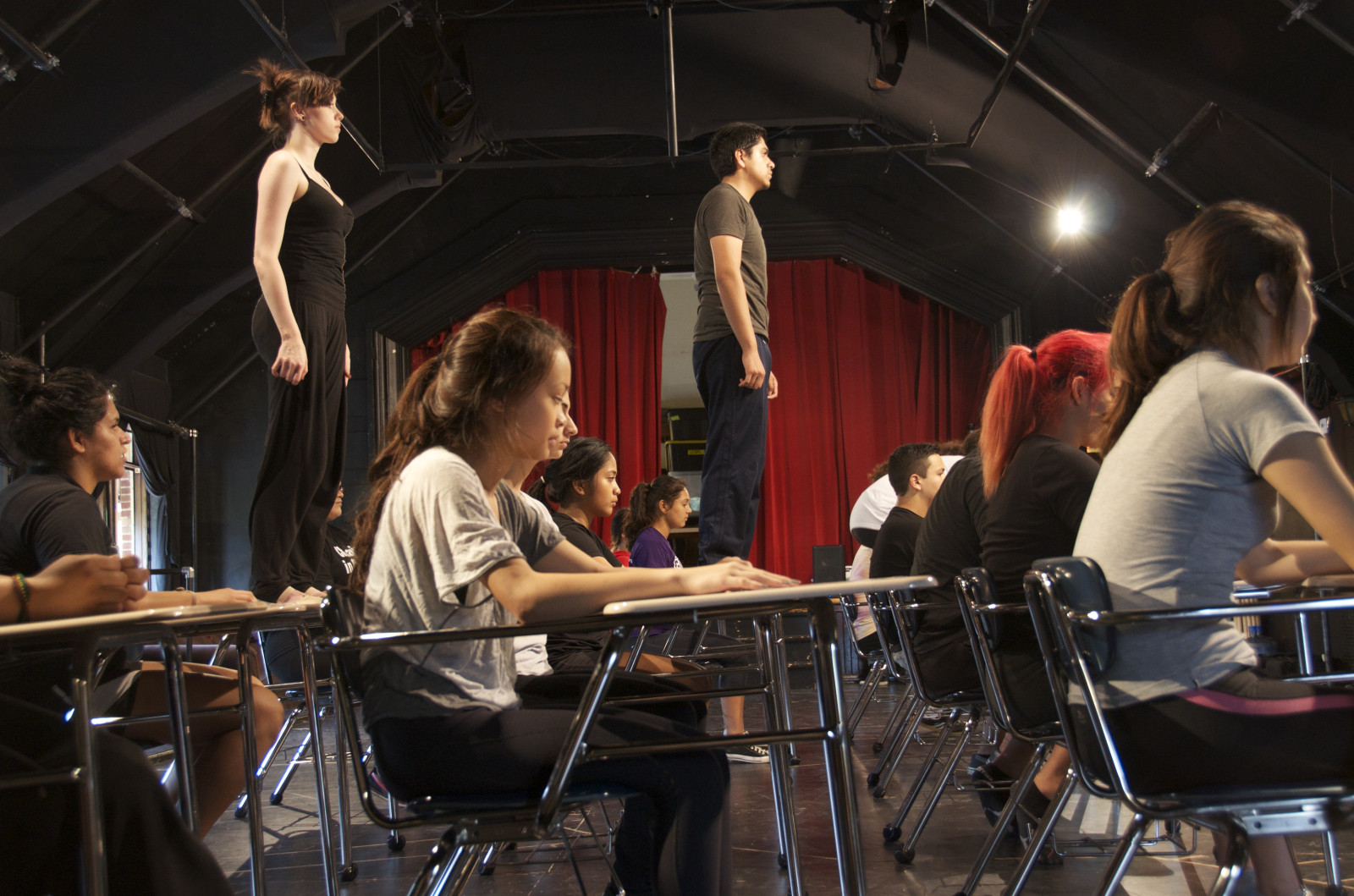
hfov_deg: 45.1
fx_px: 1632
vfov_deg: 30.7
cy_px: 448
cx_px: 677
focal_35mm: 44
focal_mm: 29
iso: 1100
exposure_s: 1/30
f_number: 4
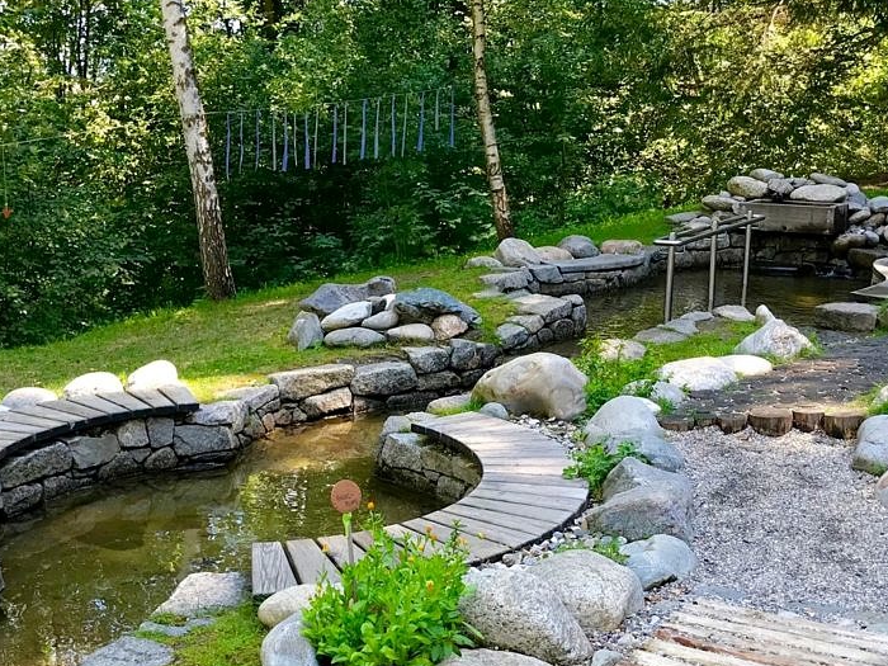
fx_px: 1231
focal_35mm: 48
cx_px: 430
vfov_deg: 30.2
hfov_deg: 39.7
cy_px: 411
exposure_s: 1/173
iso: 20
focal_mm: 3.99
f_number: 1.8
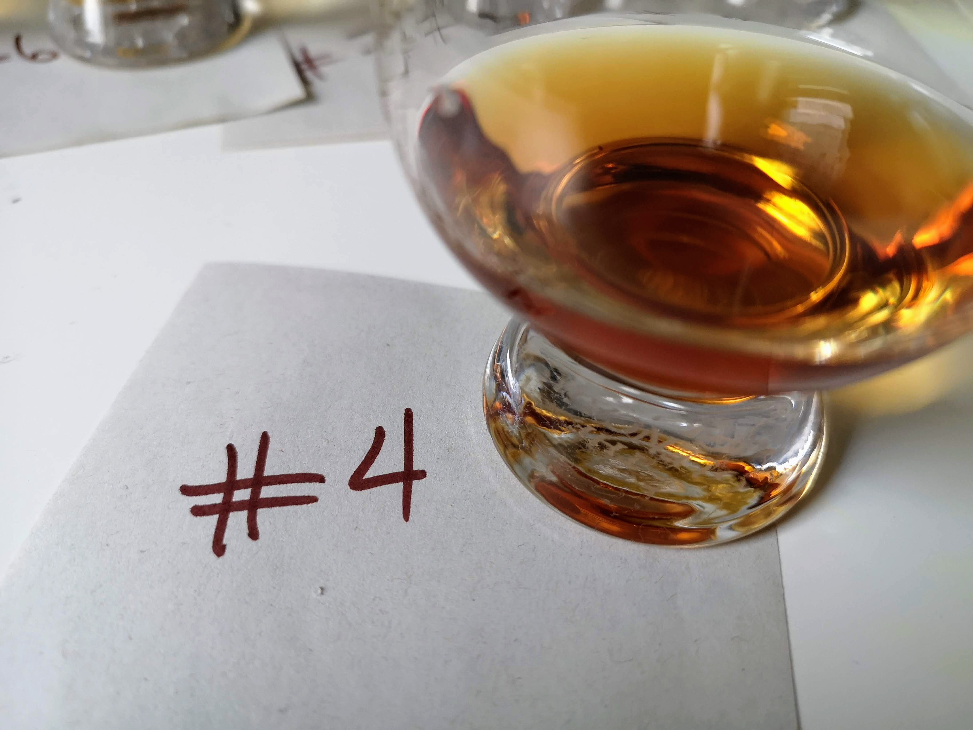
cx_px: 486
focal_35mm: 27
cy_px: 365
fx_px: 759
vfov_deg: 51.4
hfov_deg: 65.3
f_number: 1.8
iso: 200
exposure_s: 1/33.3
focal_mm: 5.58
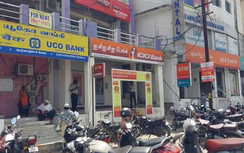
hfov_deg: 48.2
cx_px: 117
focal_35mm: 41
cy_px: 76
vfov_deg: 31.2
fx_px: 273
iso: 20
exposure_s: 1/580
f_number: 1.8
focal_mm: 4.6
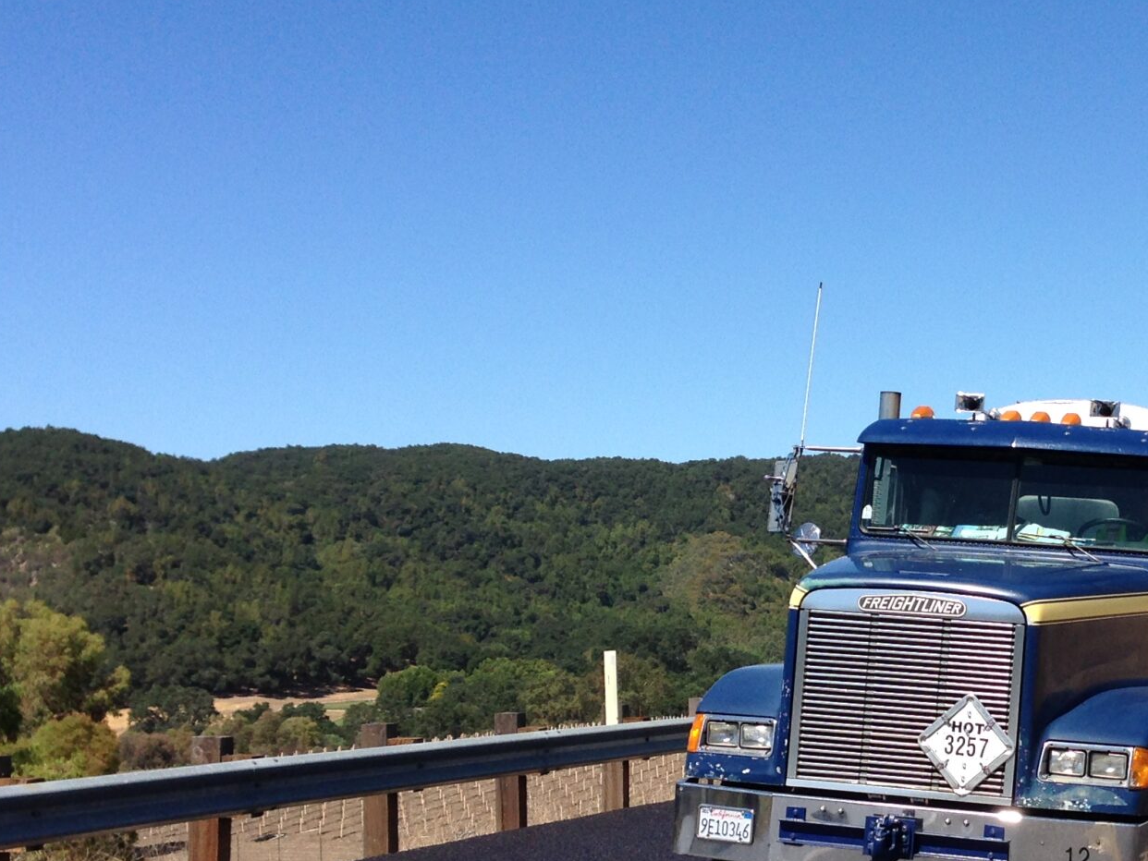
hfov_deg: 27.6
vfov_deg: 21.5
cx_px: 1022
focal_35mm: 68
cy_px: 568
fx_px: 2256
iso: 50
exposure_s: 1/1938
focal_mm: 4.12
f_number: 2.4
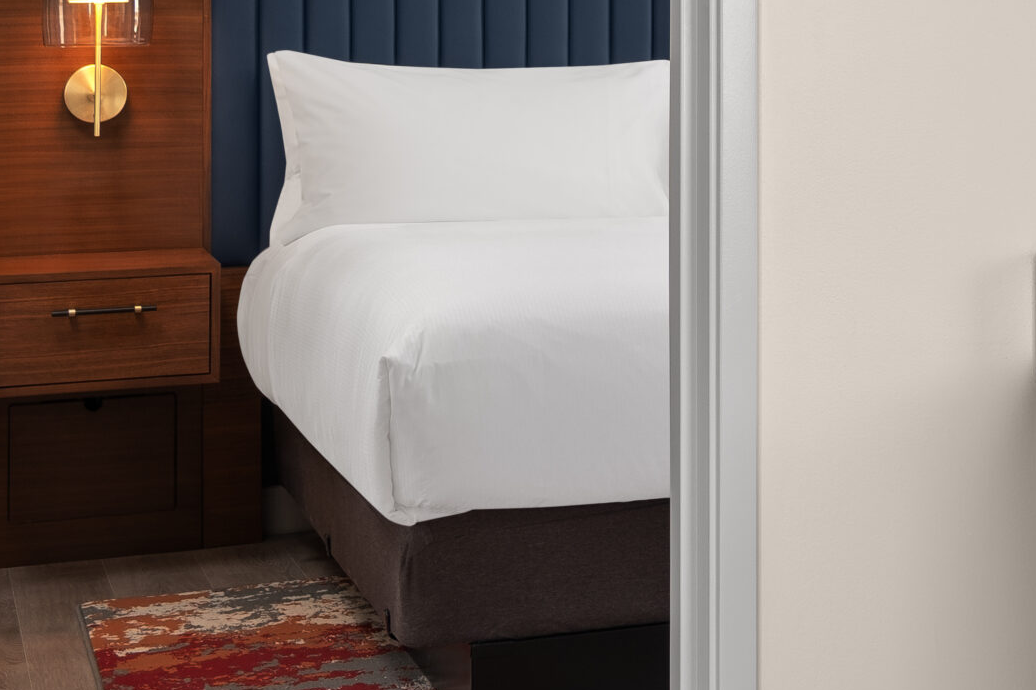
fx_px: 2560
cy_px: 60
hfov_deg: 21.6
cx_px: 1166
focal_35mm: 89
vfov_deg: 15.2
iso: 400
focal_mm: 24
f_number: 8
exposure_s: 1/40
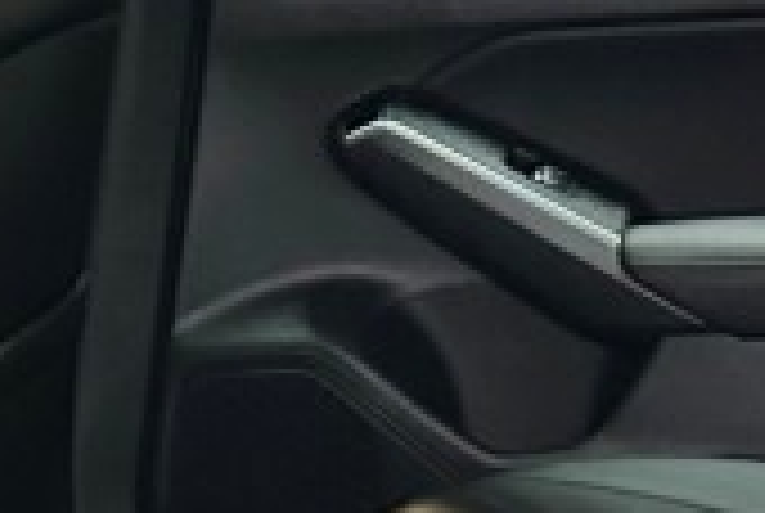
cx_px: 171
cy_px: 594
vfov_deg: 9.1
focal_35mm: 150
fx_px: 3193
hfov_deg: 13.6
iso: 1000
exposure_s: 1/40
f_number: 1.78
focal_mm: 6.86
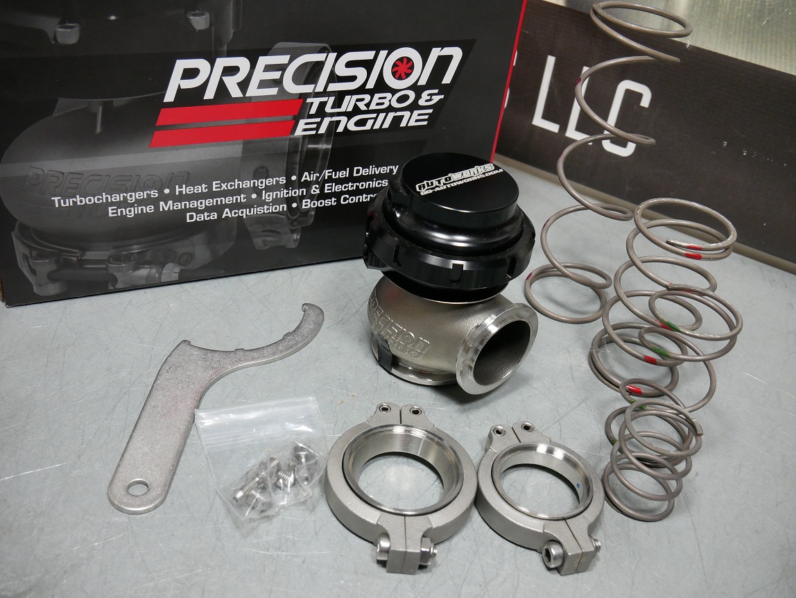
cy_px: 299
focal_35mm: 40
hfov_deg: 46.8
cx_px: 398
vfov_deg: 36.0
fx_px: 920
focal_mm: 20
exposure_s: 1/60
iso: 1250
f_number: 5.6
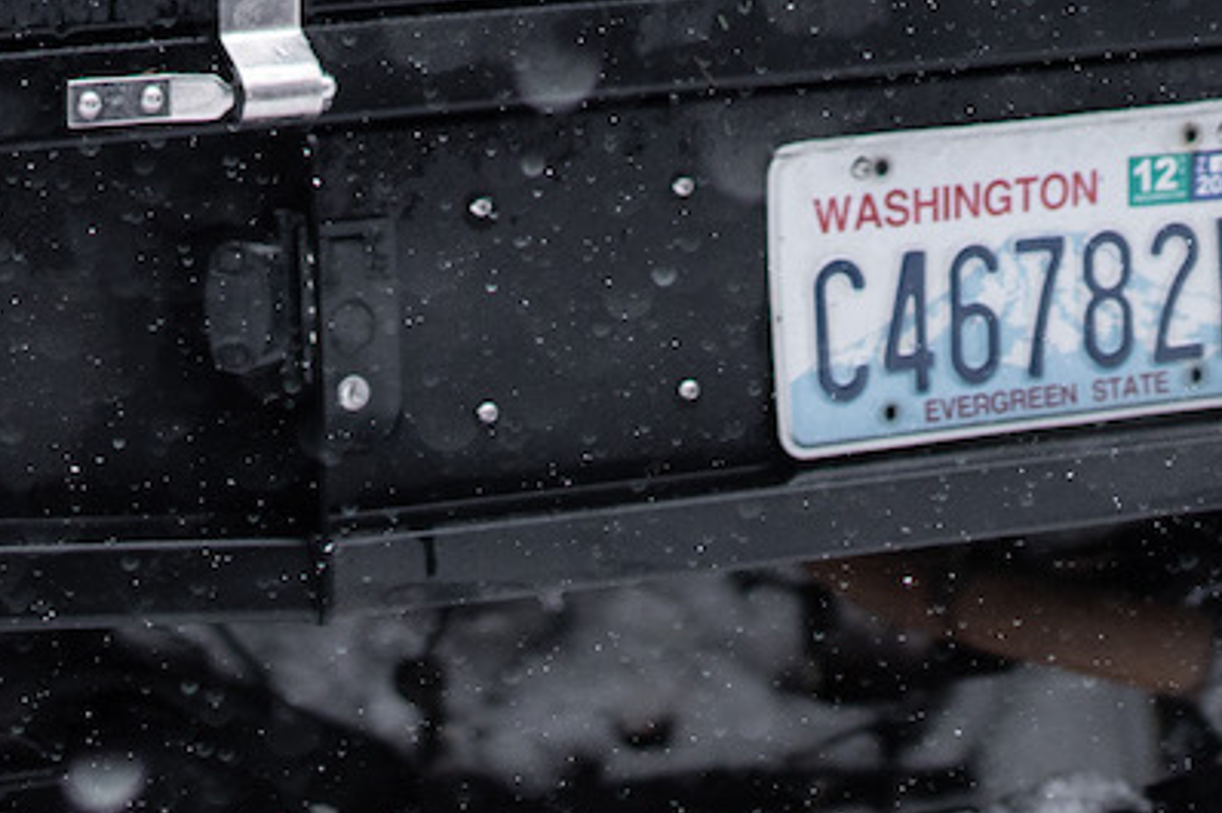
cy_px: -196
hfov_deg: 11.5
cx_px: -166
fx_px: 5971
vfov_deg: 7.7
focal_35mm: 176
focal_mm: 35
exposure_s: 1/6400
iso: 800
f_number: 1.4
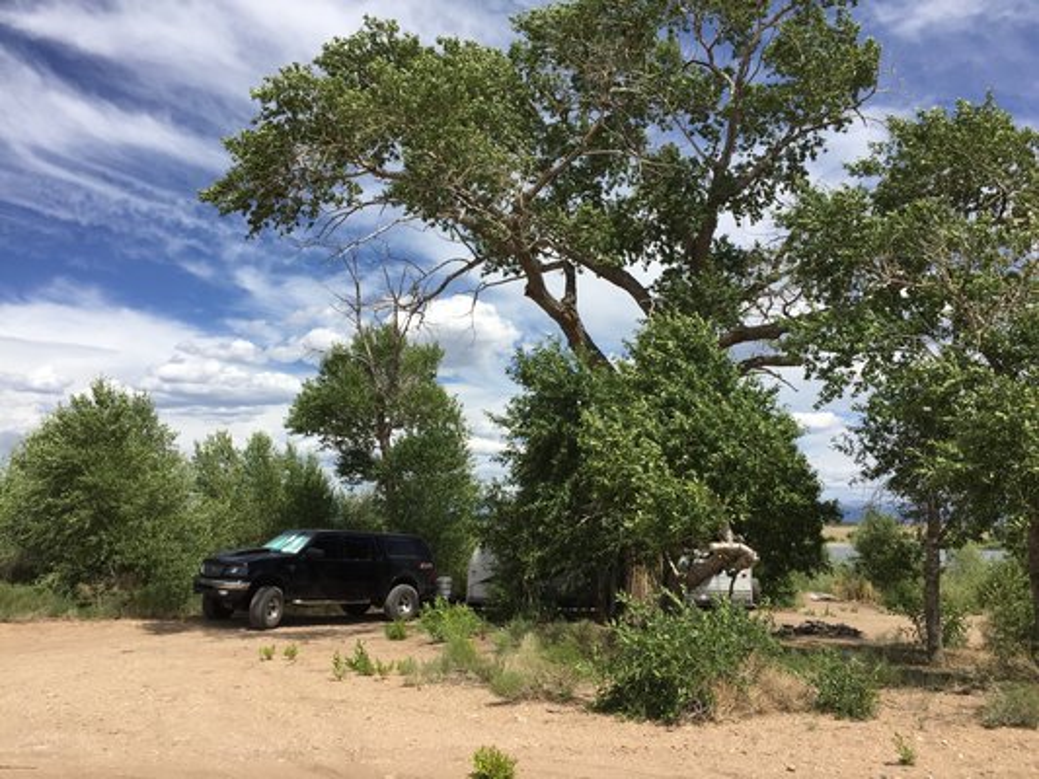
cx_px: 520
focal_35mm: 29
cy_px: 390
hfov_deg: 61.6
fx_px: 871
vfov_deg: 48.2
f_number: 2.2
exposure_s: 1/2639
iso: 32
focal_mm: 4.15
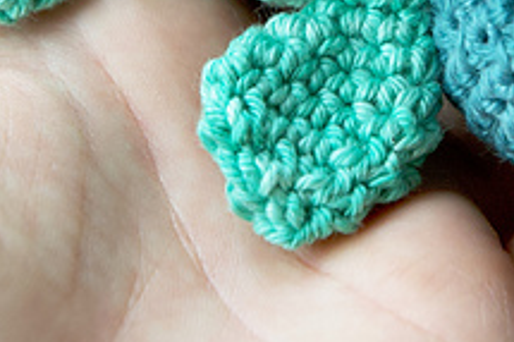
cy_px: -136
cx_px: 430
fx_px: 4465
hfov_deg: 6.6
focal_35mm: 313
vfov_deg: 4.4
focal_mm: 70
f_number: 4.5
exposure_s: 1/80
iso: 200
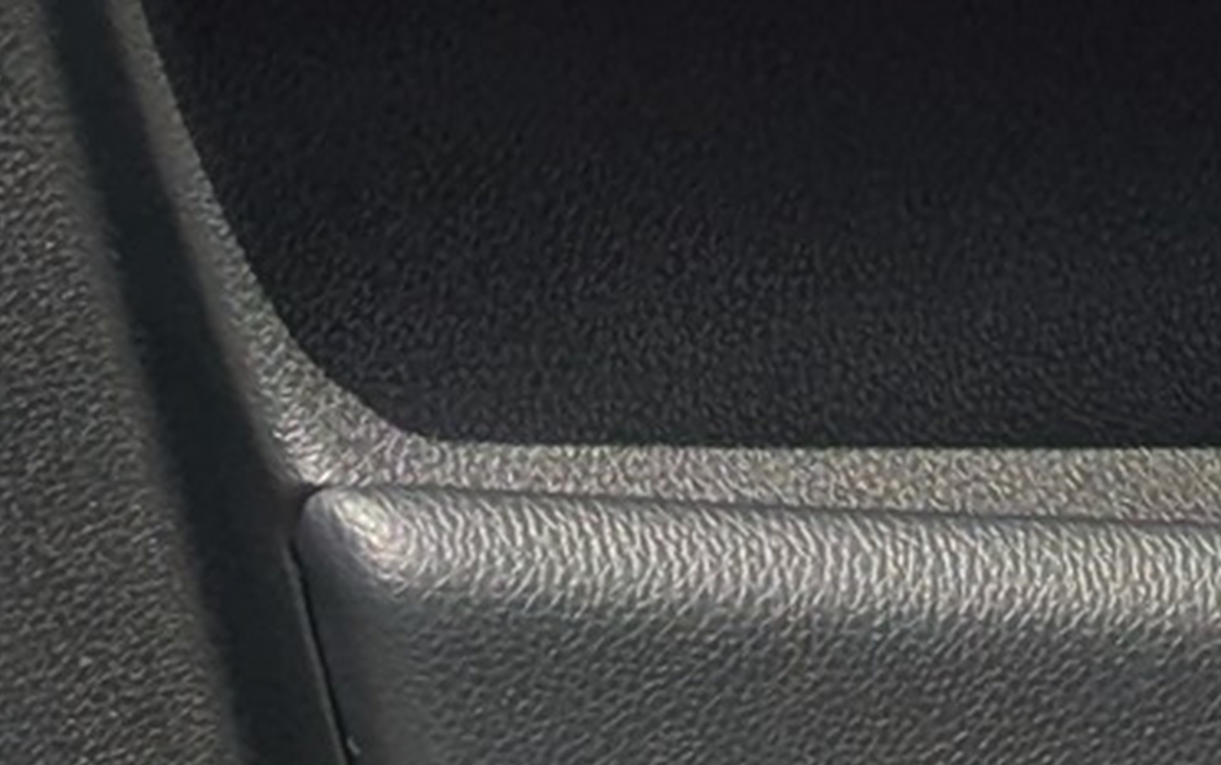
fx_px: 11654
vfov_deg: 3.7
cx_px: 3030
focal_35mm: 350
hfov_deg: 5.8
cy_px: -420
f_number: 1.85
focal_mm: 6.81
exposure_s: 1/1616
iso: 53
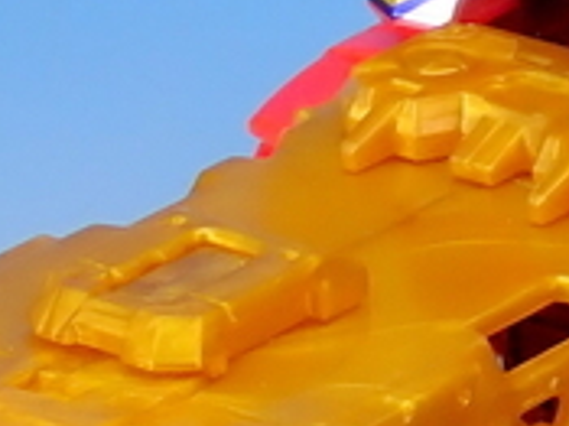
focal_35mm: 416
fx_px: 6833
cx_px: 1288
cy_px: 198
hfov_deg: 4.7
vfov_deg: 3.6
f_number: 16
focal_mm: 12.73
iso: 100
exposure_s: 1/1.6
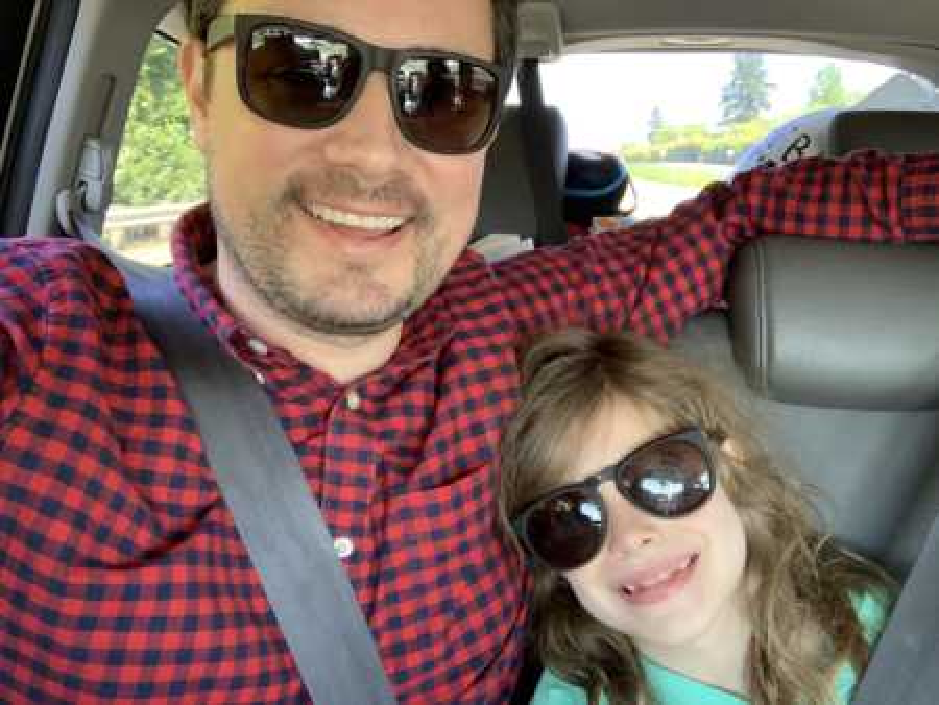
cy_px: 352
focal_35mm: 32
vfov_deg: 44.2
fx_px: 869
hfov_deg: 56.8
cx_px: 470
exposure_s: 1/60
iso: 125
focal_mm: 2.87
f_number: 2.2
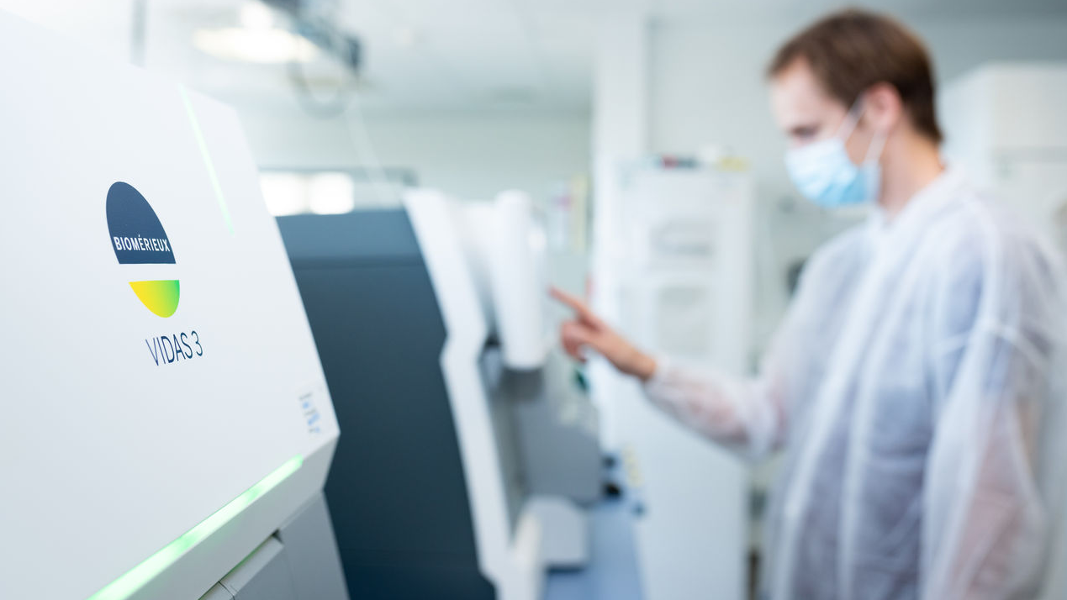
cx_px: 537
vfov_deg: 31.9
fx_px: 1047
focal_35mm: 37
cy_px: 254
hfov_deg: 54.0
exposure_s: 1/200
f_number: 5
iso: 500
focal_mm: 35
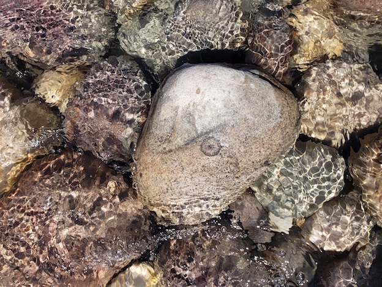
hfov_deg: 67.3
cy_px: 144
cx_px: 191
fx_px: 287
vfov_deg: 53.1
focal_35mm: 26
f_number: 2.4
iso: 50
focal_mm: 4.3
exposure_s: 1/1182
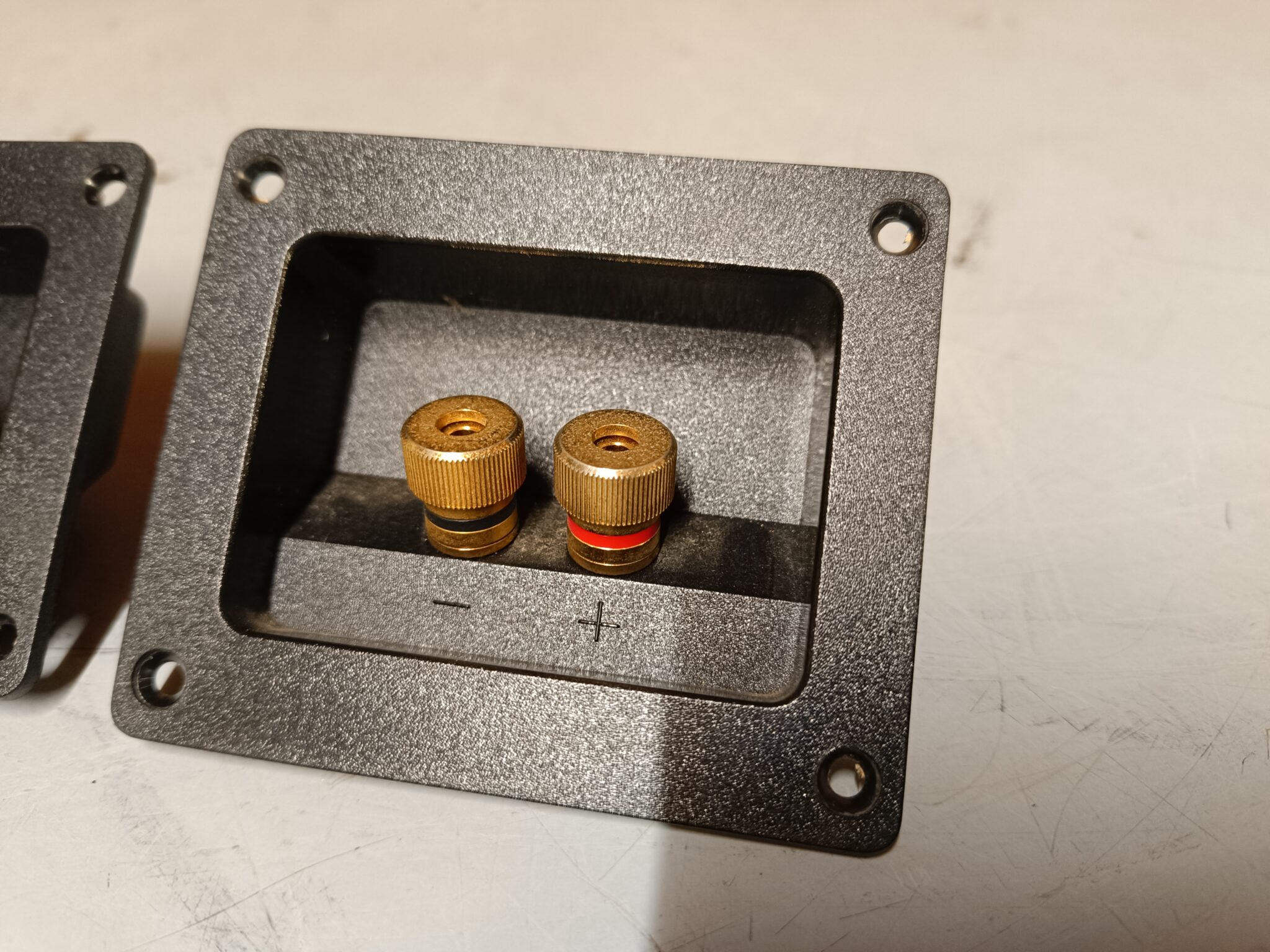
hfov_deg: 71.6
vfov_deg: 56.8
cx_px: 635
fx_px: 881
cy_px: 476
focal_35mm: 24
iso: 822
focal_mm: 5.59
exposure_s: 1/25
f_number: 1.88
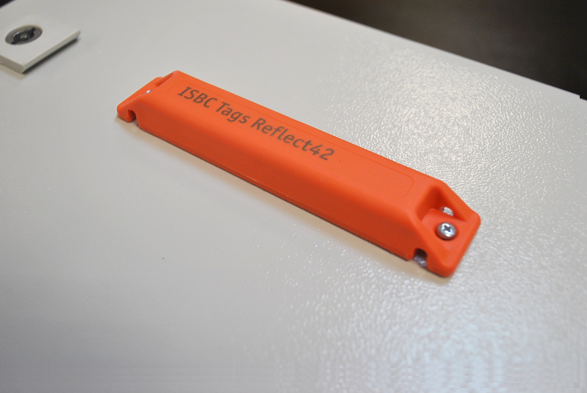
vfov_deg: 37.0
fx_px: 588
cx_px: 294
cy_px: 196
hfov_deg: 53.1
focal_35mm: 36
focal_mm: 24
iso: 200
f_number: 4
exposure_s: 1/60
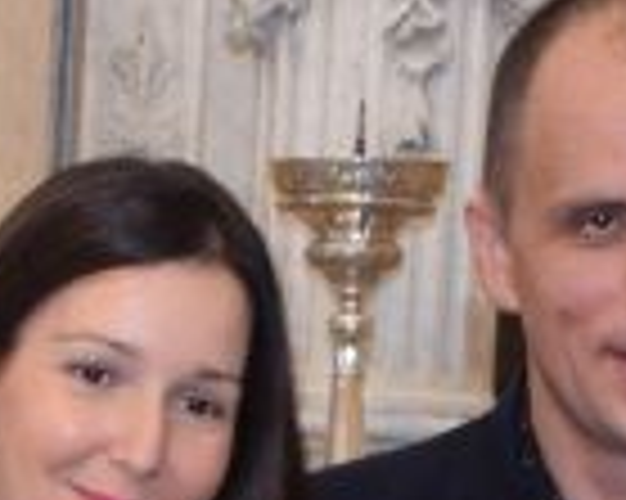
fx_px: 6074
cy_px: 1577
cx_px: -252
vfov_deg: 4.5
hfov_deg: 5.8
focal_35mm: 328
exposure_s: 1/60
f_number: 4
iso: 1000
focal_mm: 27
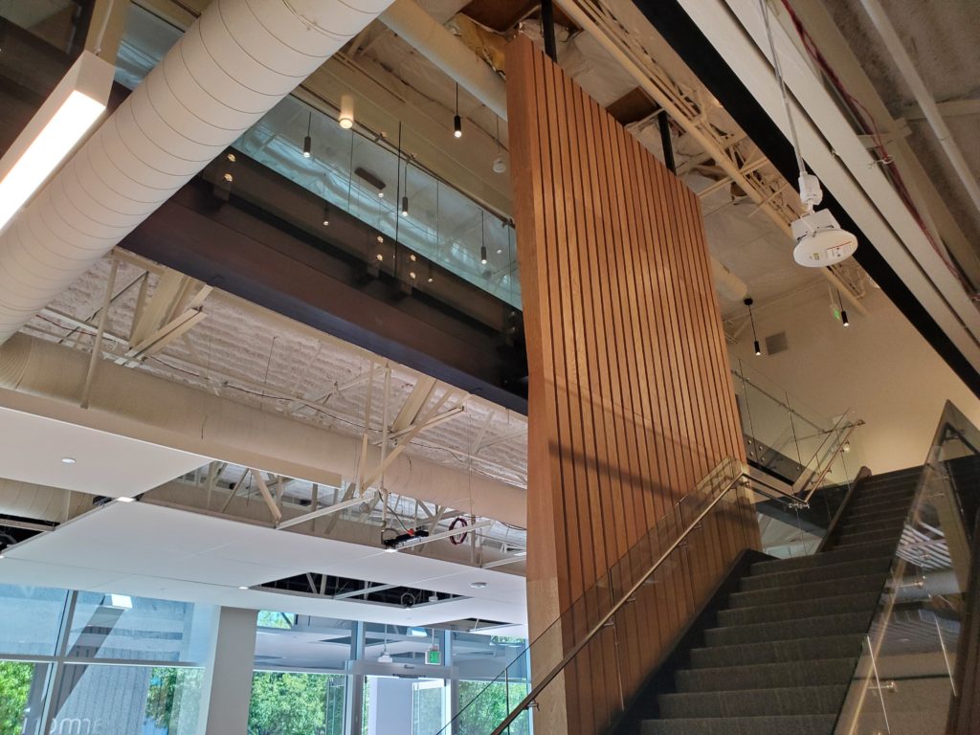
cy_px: 368
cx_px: 490
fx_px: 736
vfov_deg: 53.1
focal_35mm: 26
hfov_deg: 67.3
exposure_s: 1/120
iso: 250
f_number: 2.4
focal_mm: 4.3
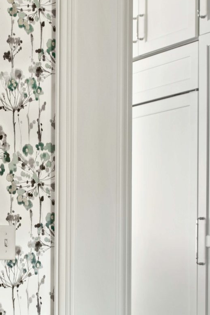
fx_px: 814
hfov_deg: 14.4
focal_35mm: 93
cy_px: 269
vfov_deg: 21.5
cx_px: -17
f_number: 6.3
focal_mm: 35
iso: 100
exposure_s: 1/1.67
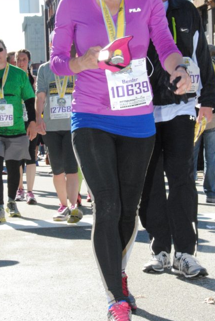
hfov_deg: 12.4
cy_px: 122
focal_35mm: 111
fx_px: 992
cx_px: 90
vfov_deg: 18.4
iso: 800
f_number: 20
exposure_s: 1/125
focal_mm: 40
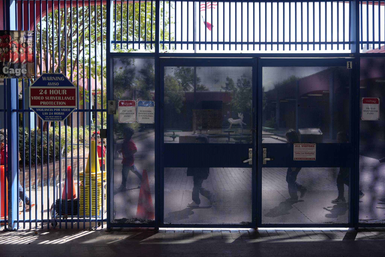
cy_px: 128
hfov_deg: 58.7
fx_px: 342
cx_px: 192
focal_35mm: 32
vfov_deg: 41.1
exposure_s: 1/1000
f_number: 2.8
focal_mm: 32
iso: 200
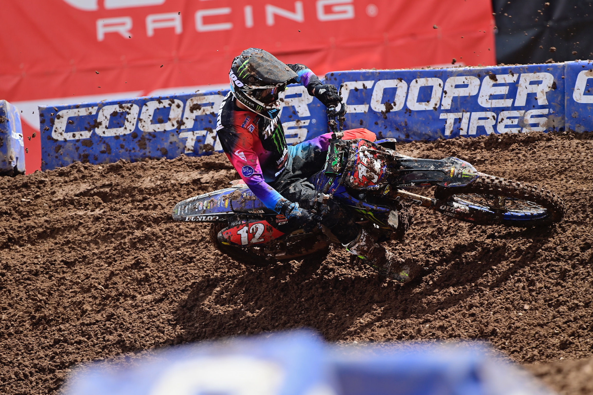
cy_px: 198
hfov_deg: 6.9
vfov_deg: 4.6
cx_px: 296
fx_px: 4942
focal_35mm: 300
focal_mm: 300
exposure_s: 1/1600
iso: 220
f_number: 4
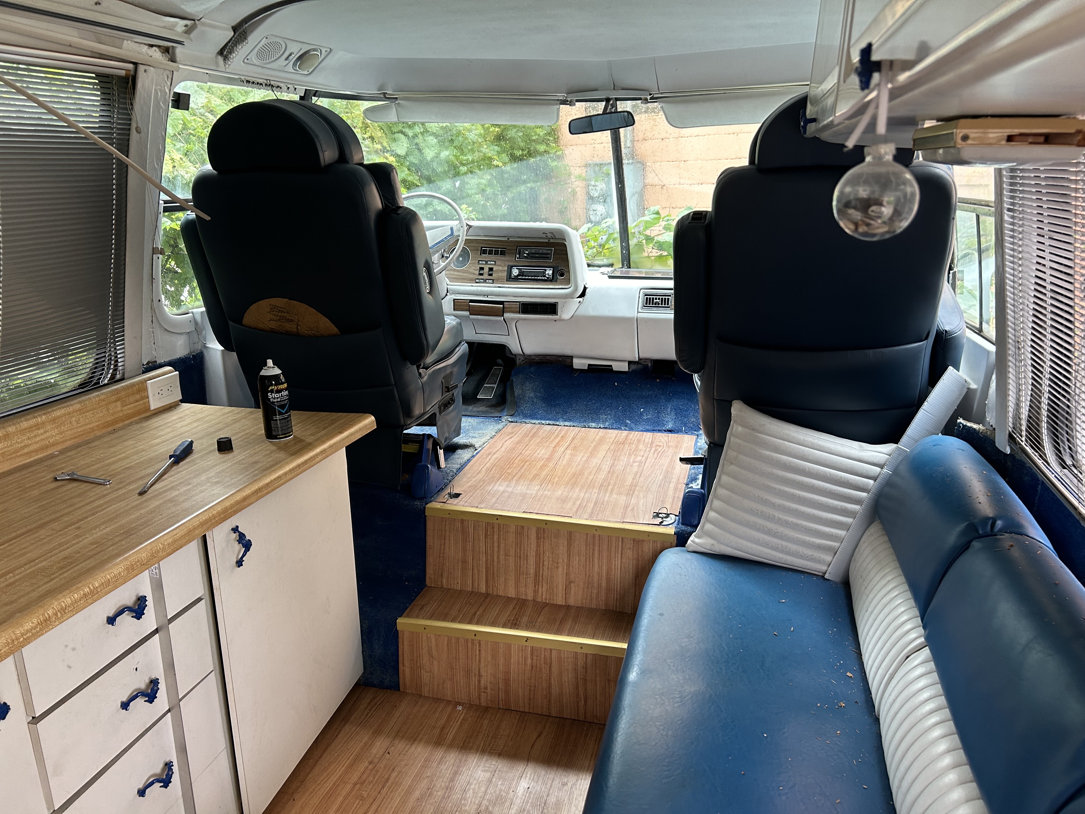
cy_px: 407
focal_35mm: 26
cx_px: 542
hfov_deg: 67.3
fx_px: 815
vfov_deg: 53.1
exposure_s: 1/121
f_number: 1.5
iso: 100
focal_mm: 5.7
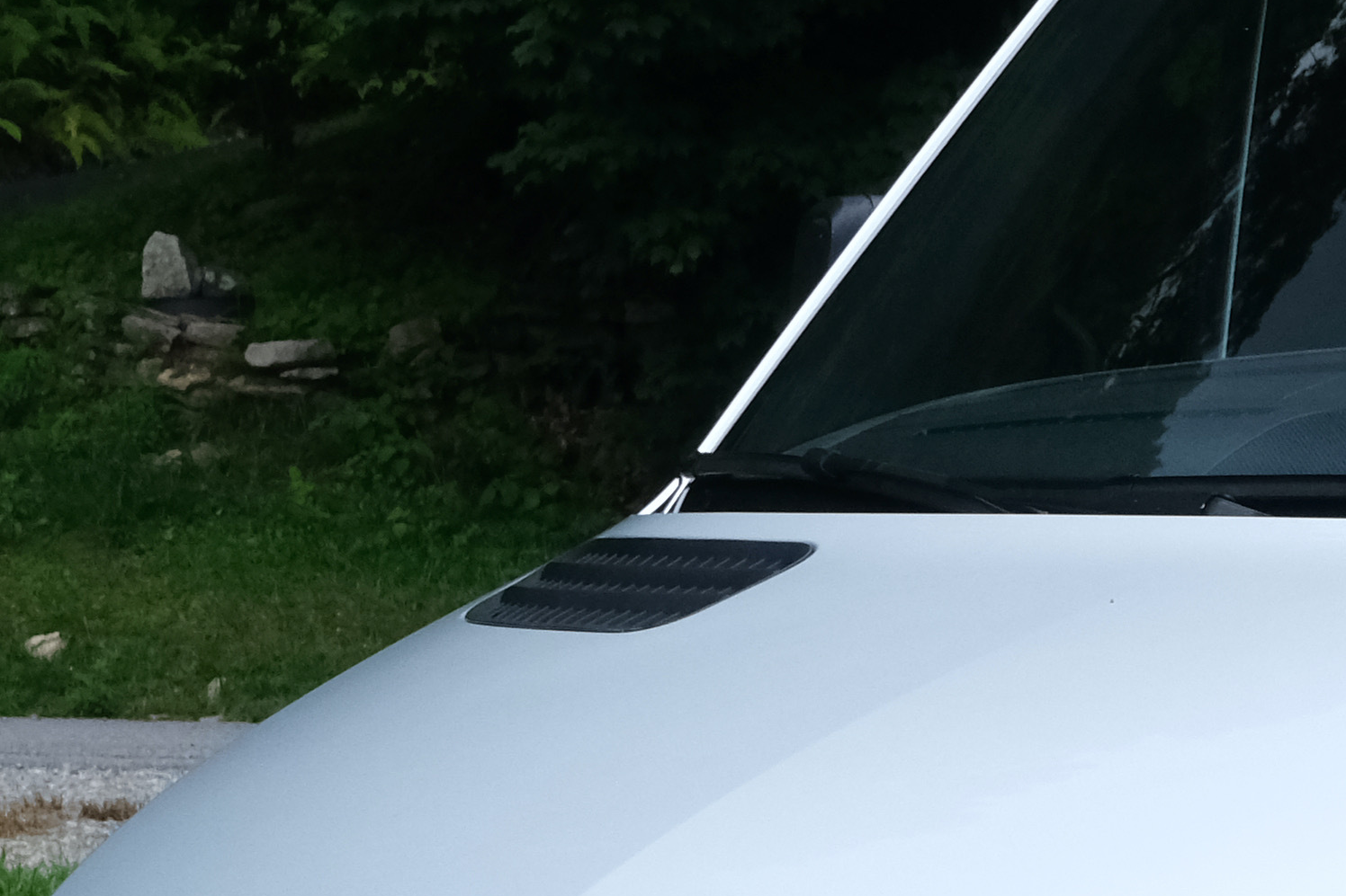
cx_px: 2483
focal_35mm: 146
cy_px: 959
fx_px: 5458
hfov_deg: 12.7
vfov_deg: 9.3
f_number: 8
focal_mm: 23
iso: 1600
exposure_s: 1/680
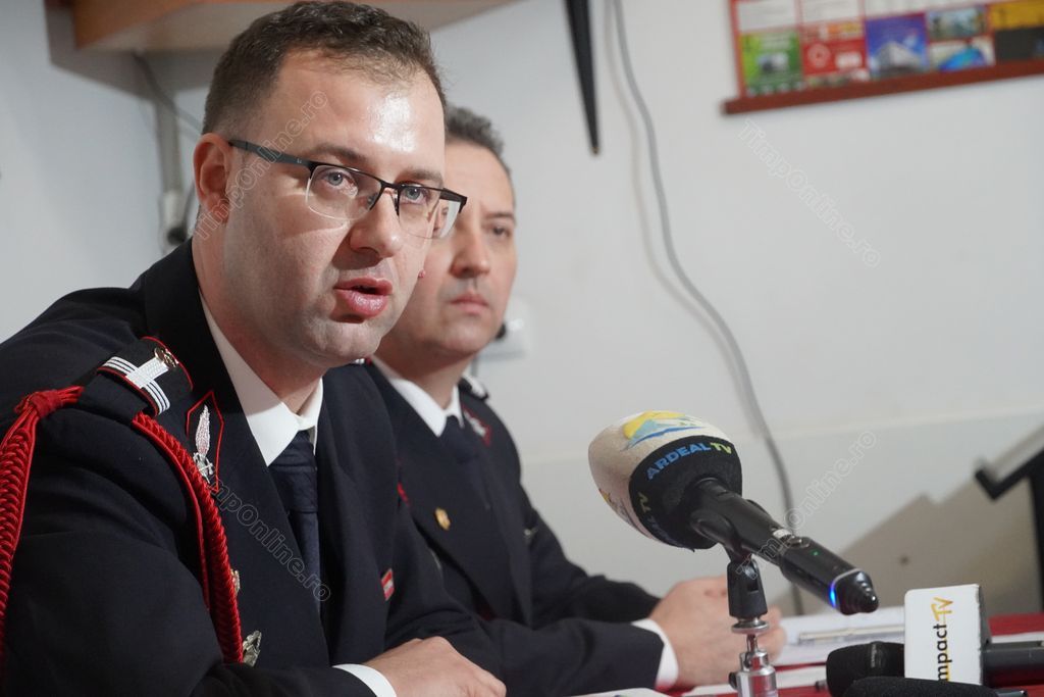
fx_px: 3263
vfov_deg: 12.2
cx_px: 522
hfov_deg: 18.2
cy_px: 348
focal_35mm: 112
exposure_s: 1/160
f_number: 5.6
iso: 4000
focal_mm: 75
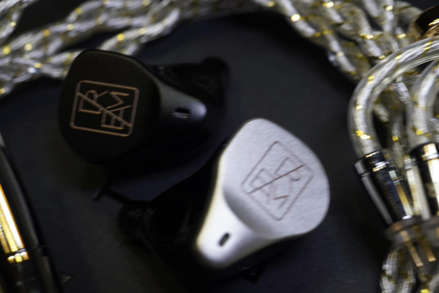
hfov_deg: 39.6
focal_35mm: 50
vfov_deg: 27.0
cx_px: 220
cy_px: 146
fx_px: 610
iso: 250
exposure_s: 1/10
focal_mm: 50
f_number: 8
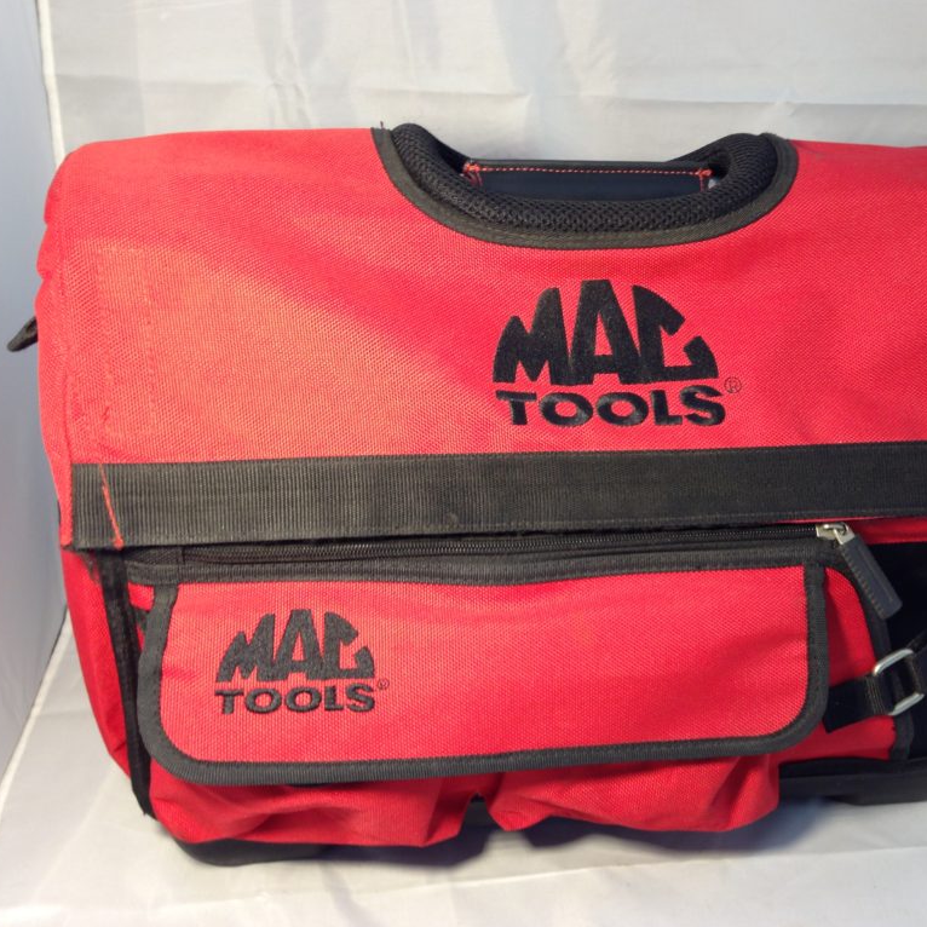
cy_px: 464
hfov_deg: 42.7
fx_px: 1182
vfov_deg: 42.8
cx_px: 545
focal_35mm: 39
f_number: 2.4
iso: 50
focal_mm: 4.12
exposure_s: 1/24
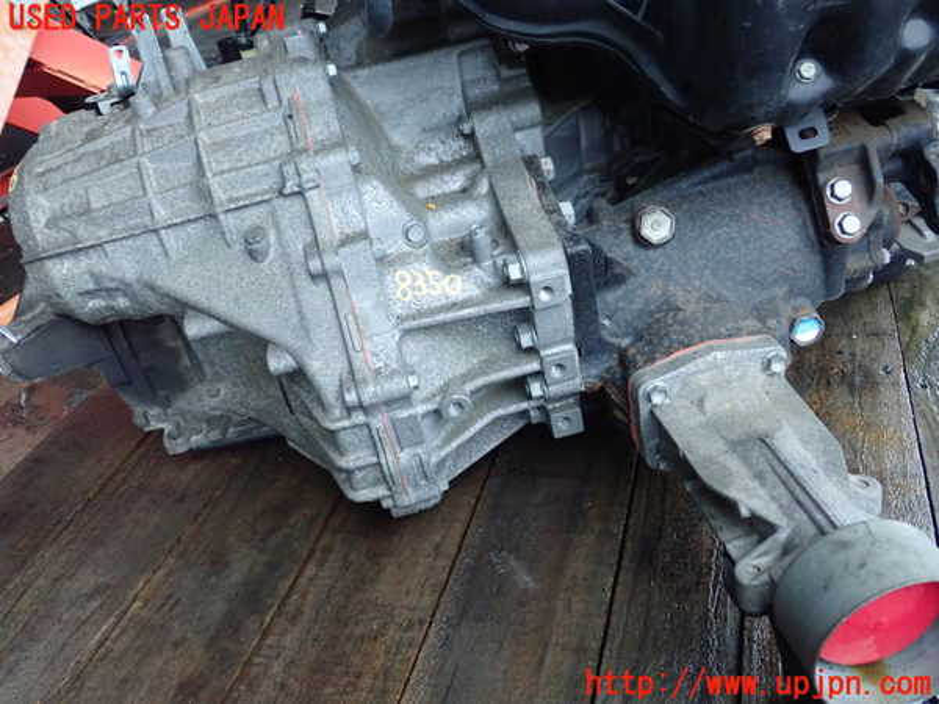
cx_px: 470
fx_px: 868
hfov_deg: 56.8
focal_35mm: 32
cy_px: 352
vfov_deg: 44.2
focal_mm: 5.87
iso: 800
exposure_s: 1/30
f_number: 2.4
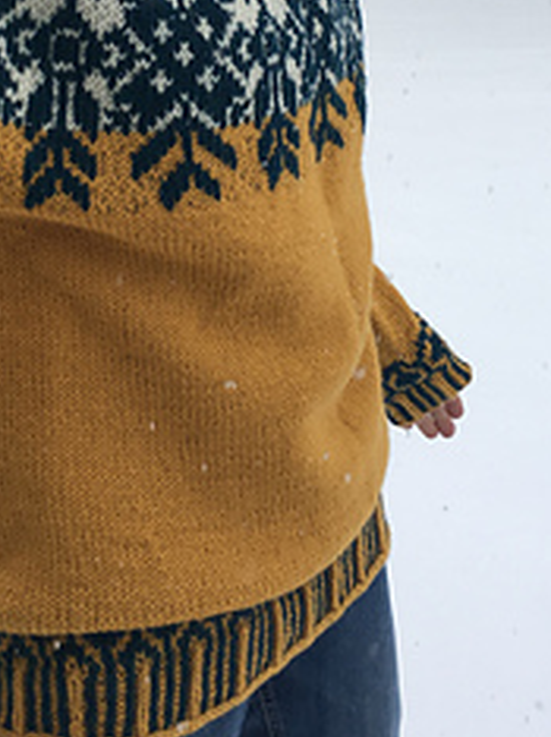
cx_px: 203
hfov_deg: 23.5
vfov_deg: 29.1
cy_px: -13
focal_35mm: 62
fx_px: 1318
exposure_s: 1/354
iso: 25
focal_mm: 4.15
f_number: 2.2
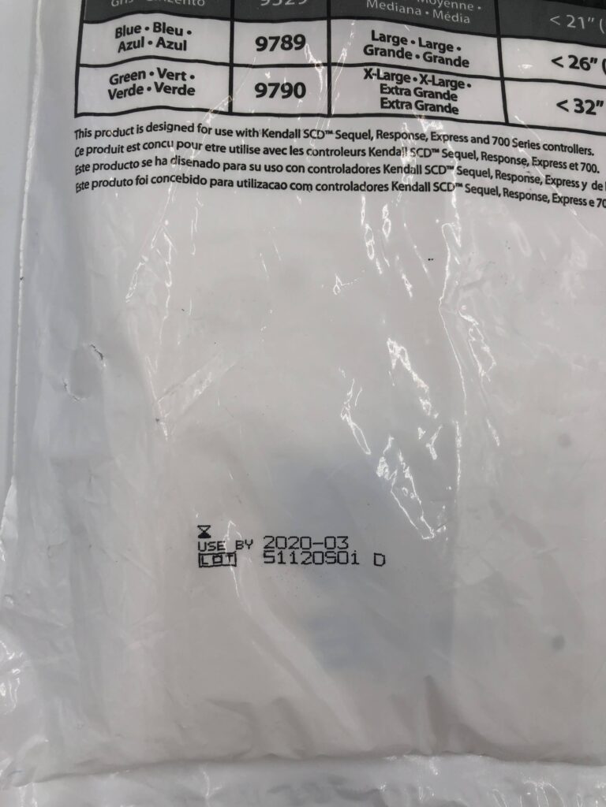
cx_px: 303
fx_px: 654
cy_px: 404
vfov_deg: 63.4
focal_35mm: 28
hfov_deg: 49.7
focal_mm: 3.99
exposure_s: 1/136
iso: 20
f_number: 1.8
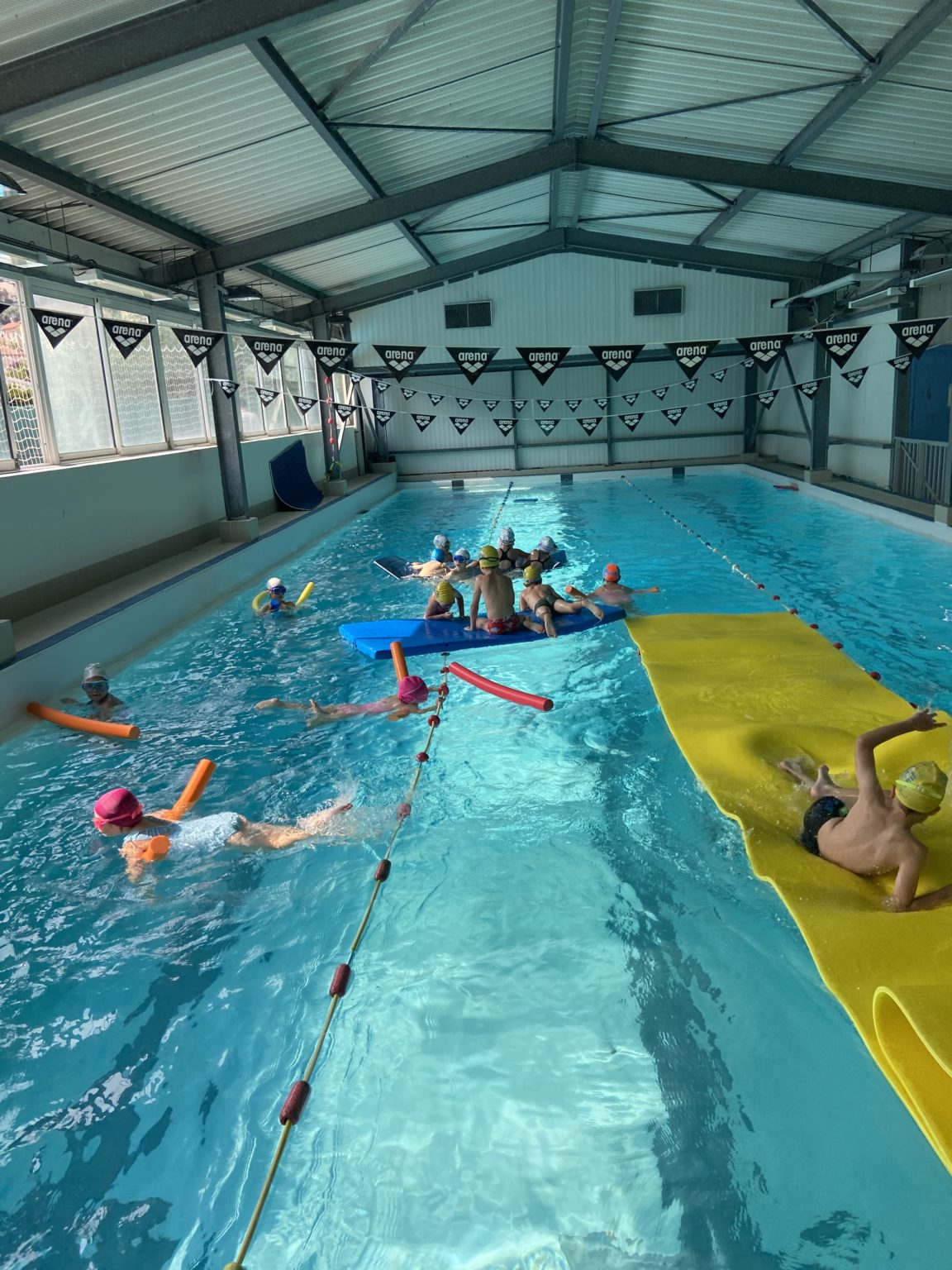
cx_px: 476
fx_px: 953
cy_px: 635
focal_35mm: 26
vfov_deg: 67.3
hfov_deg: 53.1
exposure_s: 1/1016
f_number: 1.8
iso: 32
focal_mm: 4.25
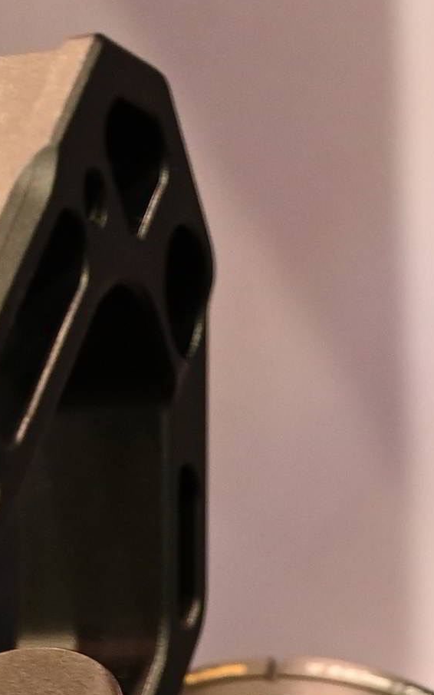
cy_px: 1466
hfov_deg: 9.8
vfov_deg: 13.2
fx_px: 2516
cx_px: 14
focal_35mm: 133
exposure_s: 1/40
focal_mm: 20
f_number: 4.5
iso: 1250
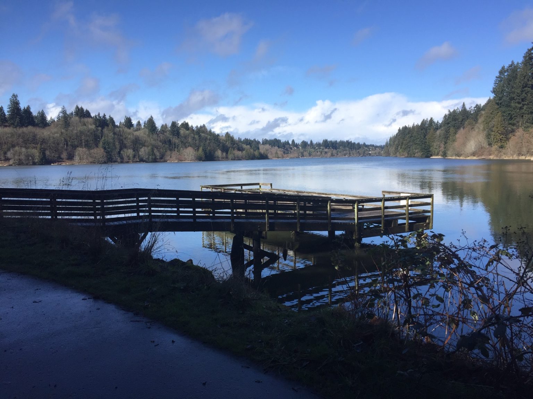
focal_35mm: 29
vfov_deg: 48.2
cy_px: 200
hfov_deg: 61.7
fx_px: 447
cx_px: 266
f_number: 2.2
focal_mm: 4.15
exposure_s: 1/1522
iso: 32
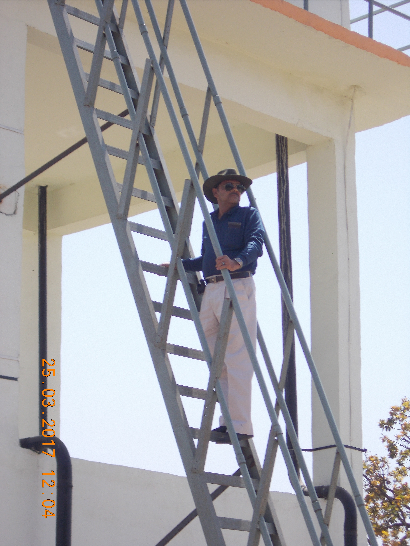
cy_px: 273
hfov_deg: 13.1
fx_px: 1785
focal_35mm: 113
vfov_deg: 17.4
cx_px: 205
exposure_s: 1/250
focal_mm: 20.1
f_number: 6
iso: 80
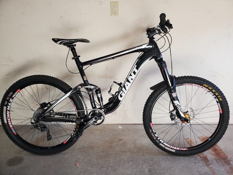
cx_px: 116
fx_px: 175
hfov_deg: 67.3
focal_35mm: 26
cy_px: 88
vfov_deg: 53.1
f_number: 2.4
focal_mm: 4.3
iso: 160
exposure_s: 1/120
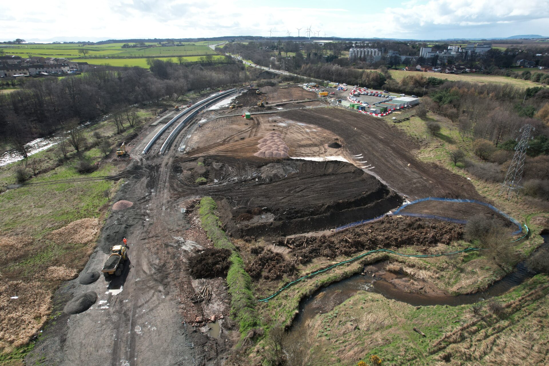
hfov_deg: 78.6
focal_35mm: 22
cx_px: 274
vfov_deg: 57.2
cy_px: 183
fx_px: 335
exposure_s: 1/320
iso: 100
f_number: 2.8
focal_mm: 8.38
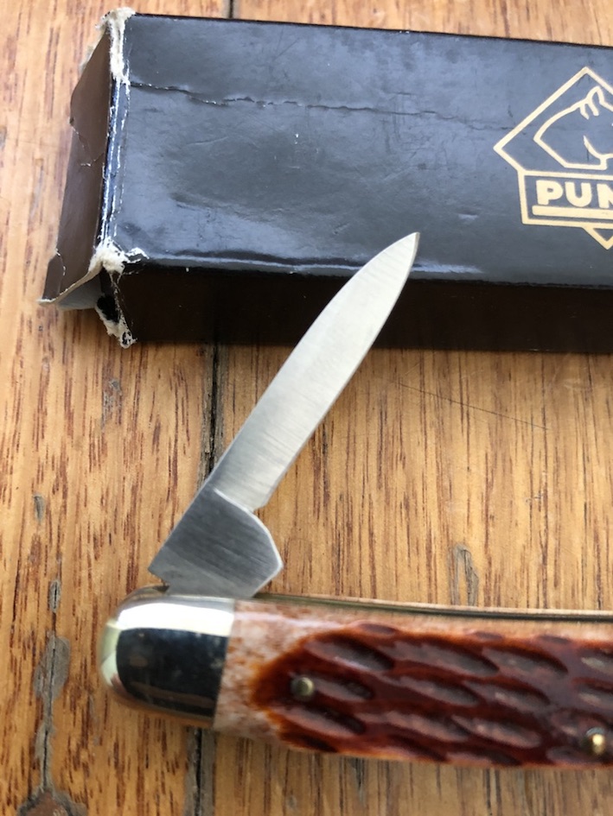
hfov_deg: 49.8
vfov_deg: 63.4
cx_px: 306
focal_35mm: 28
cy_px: 408
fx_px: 661
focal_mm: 3.99
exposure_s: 1/15
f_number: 1.8
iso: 80
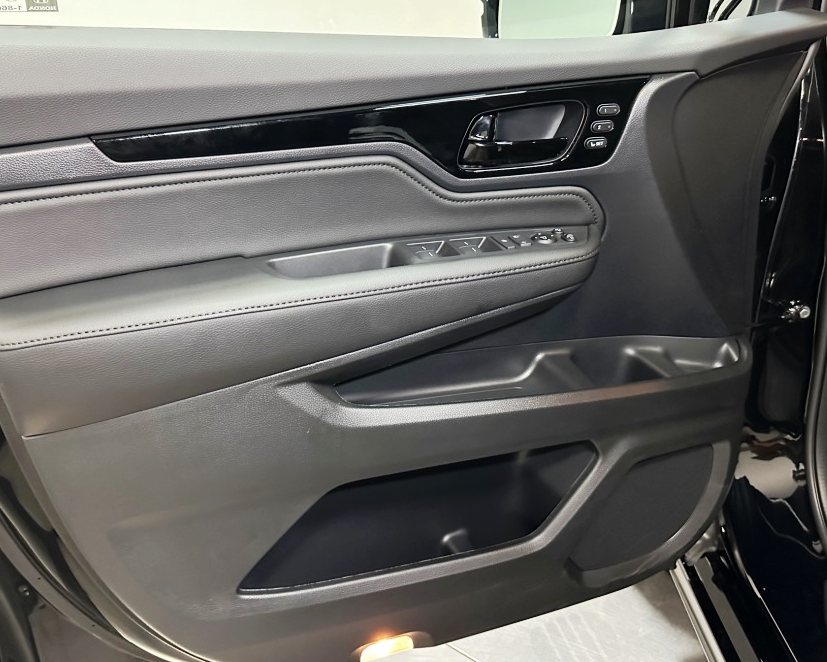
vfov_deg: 50.0
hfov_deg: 60.3
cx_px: 372
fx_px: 710
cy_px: 330
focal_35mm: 29
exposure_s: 1/40
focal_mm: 6.86
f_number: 1.78
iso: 1000
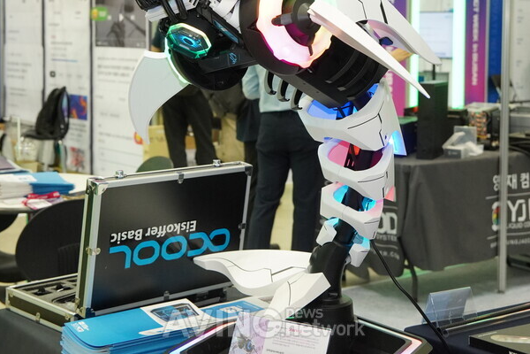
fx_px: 954
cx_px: 251
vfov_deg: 20.8
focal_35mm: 65
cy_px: 78
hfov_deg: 31.0
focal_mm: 27
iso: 1600
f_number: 4
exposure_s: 1/160
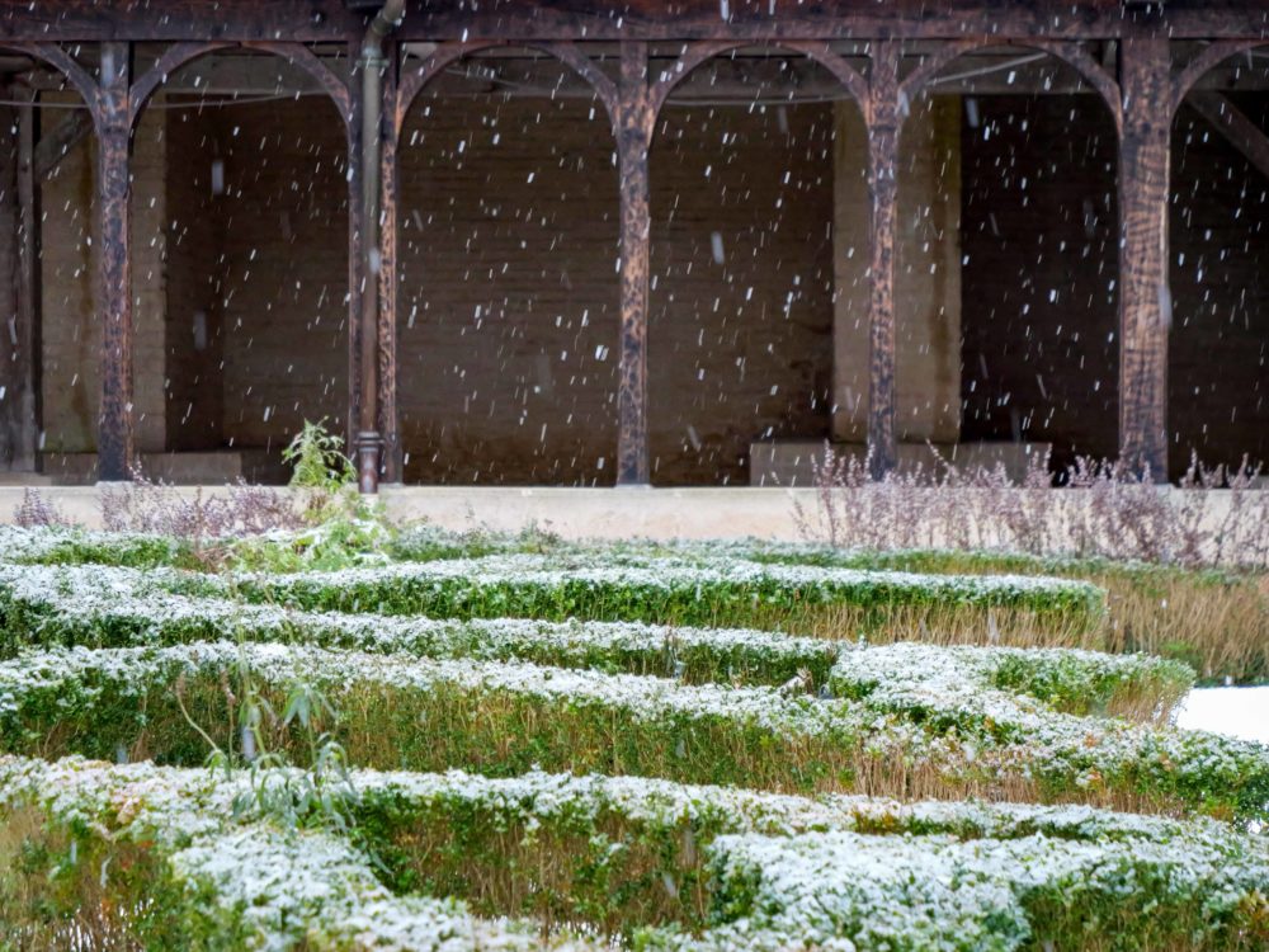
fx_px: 4399
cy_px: 476
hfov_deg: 16.4
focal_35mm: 120
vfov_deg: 12.3
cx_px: 634
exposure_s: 1/125
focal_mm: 60
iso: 2500
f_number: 4
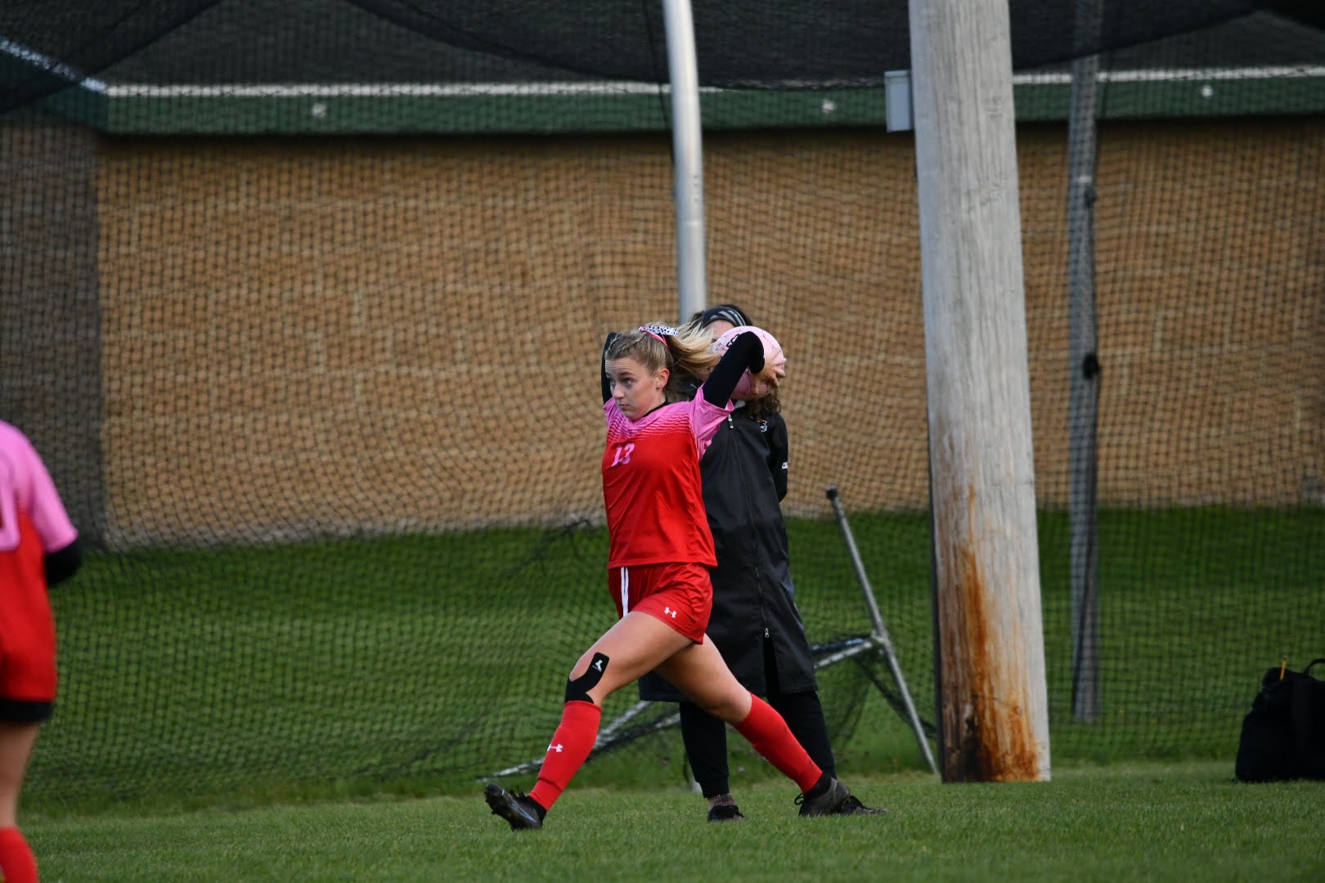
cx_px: 662
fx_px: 22082
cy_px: 442
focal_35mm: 600
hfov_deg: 3.4
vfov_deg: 2.3
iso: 3200
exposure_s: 1/1600
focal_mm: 600
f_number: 6.3
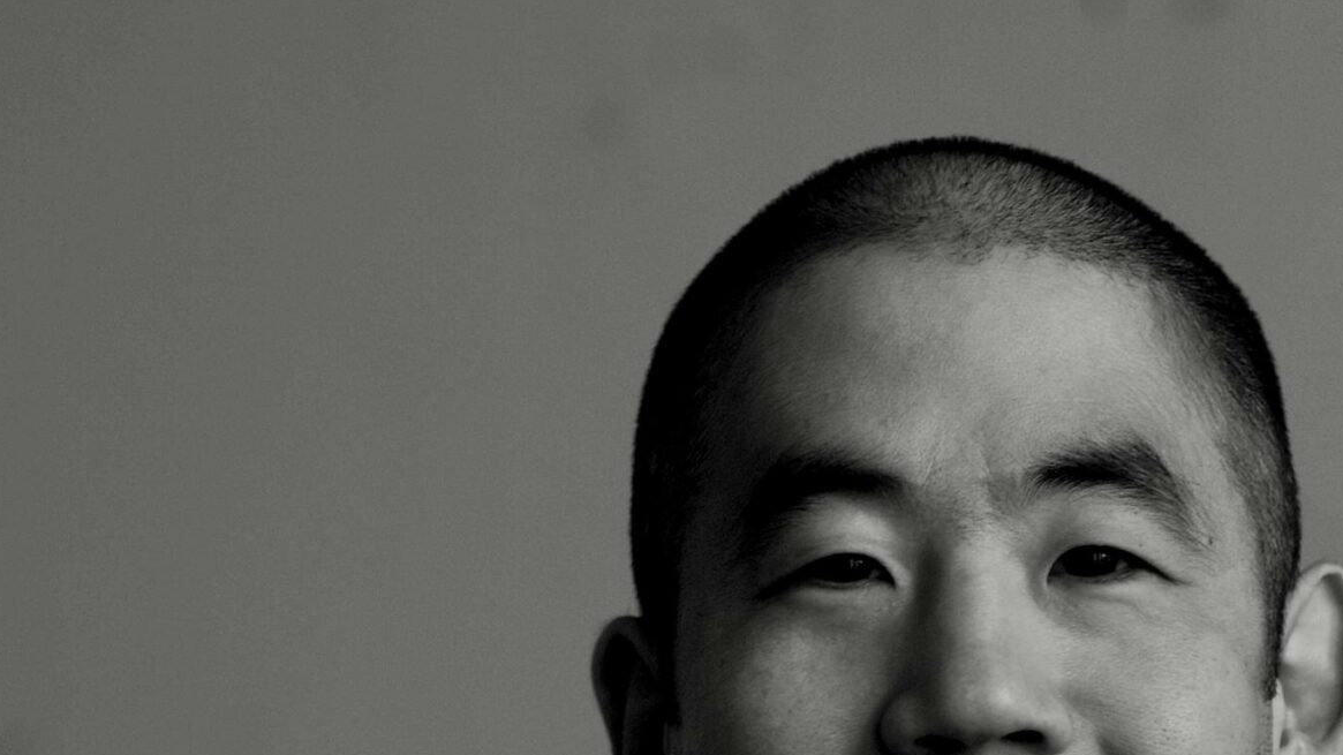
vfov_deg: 5.8
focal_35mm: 207
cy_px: 776
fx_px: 7371
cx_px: 999
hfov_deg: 10.4
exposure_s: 1/125
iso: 200
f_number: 4.5
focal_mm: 90
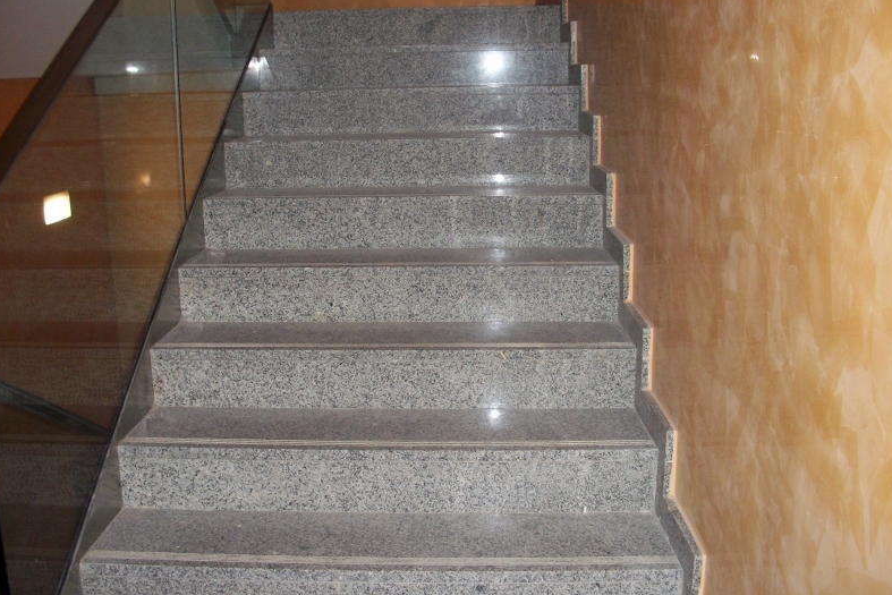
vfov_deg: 36.0
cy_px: 301
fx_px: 917
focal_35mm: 37
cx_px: 442
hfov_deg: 51.9
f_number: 3.1
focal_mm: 6.3
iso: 160
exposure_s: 1/30
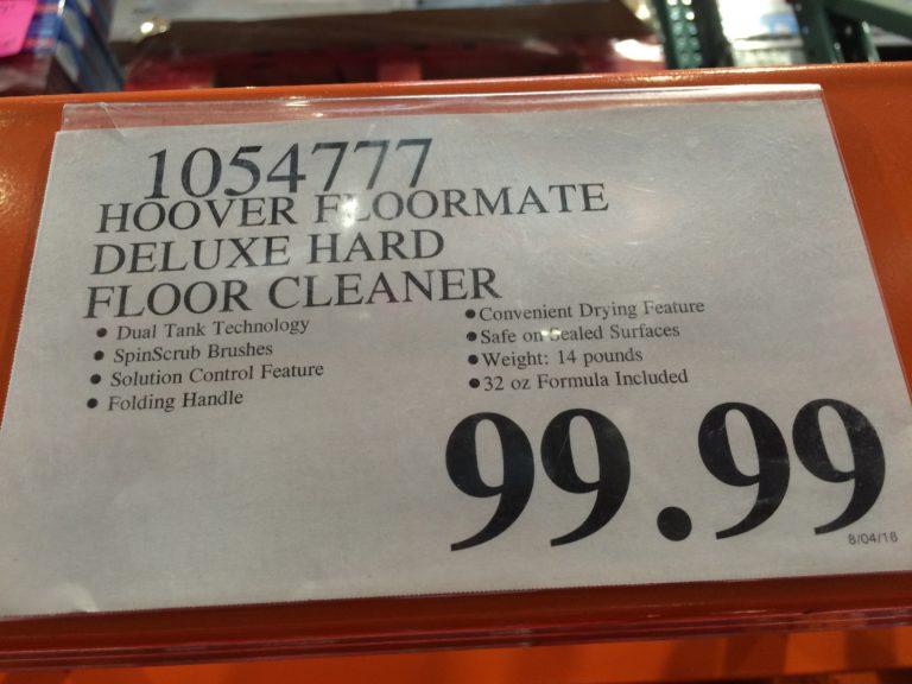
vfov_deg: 48.2
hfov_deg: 61.7
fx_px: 764
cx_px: 456
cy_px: 342
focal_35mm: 29
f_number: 2.2
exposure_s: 1/33
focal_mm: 4.15
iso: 100
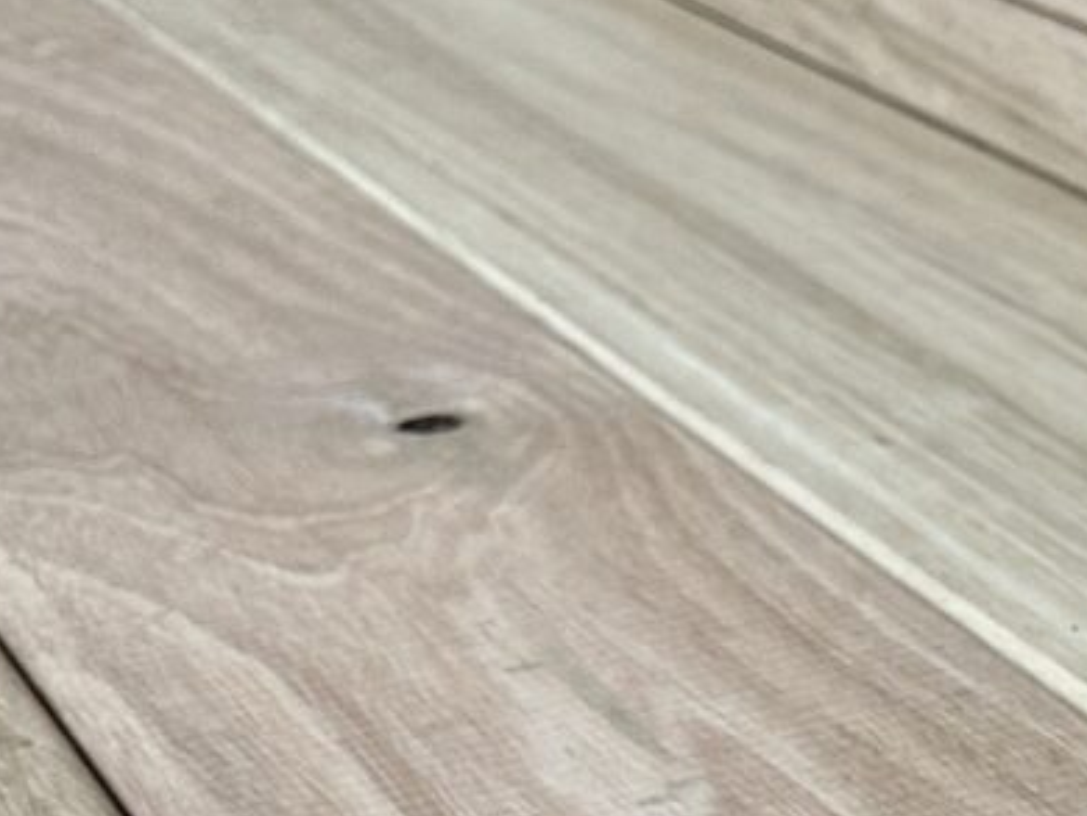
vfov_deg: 11.4
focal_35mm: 126
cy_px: 1136
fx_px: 3959
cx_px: 2060
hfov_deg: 13.7
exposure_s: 1/50
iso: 125
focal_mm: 6.86
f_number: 1.78
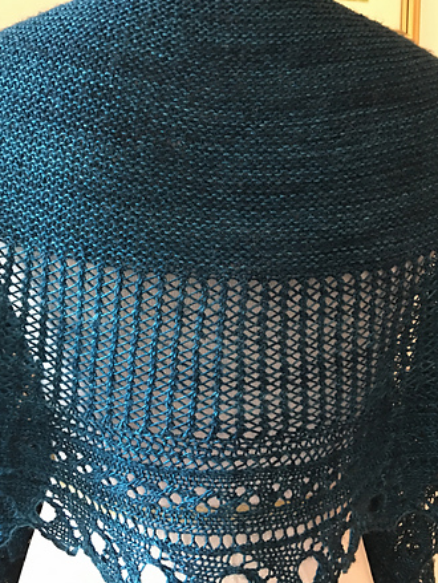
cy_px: 301
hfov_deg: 43.0
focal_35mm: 33
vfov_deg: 55.3
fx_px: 556
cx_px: 218
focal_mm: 4.15
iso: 64
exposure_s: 1/4
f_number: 2.2
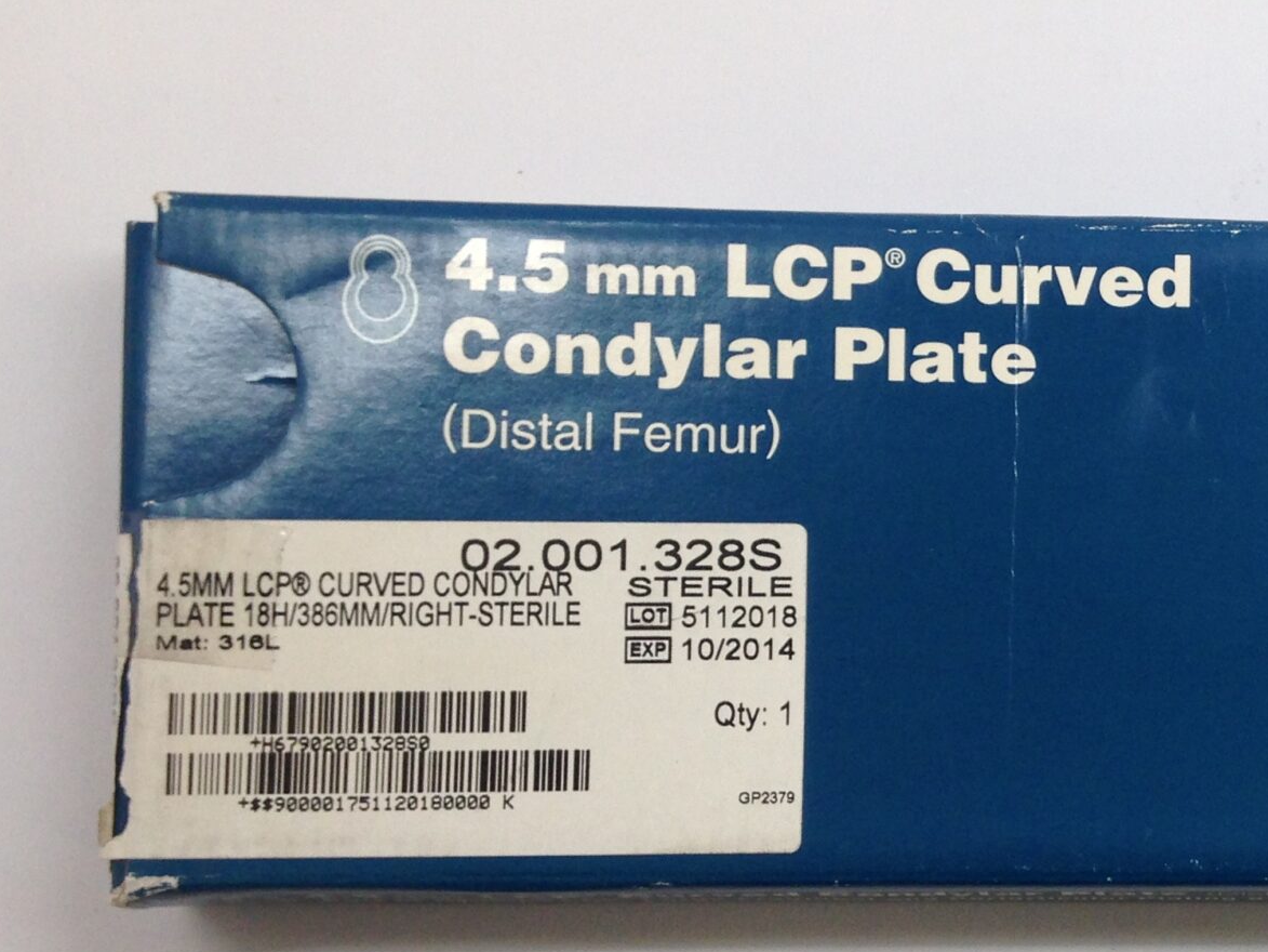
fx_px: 2638
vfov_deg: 20.4
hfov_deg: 25.4
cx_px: 1326
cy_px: 569
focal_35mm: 72
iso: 64
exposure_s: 1/60
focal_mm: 4.12
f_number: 2.4
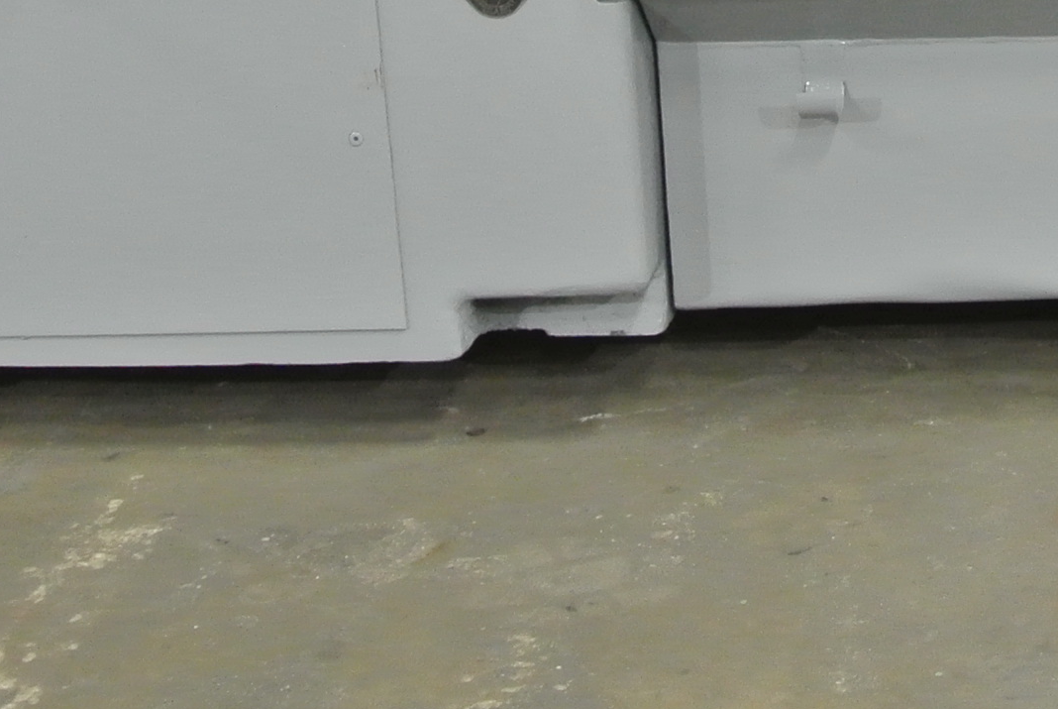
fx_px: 3413
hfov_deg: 17.2
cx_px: 1066
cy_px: -444
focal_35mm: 116
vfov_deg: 11.2
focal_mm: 12.2
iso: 800
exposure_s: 1/10
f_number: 3.8
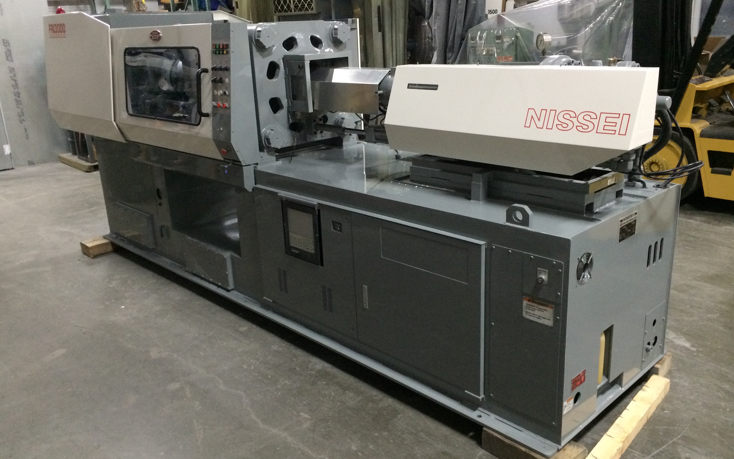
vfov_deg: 40.6
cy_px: 223
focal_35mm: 31
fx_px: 620
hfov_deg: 61.2
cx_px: 364
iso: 320
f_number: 2.2
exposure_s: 1/30
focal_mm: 4.15
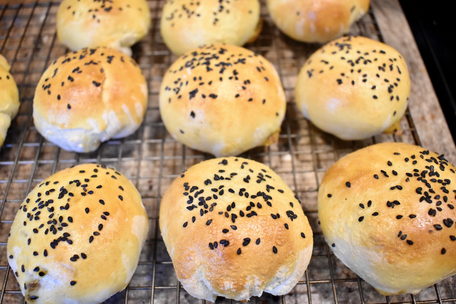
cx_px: 228
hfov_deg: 55.1
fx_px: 437
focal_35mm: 34
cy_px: 152
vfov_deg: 38.4
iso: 3200
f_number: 3.8
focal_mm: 23
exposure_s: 1/80
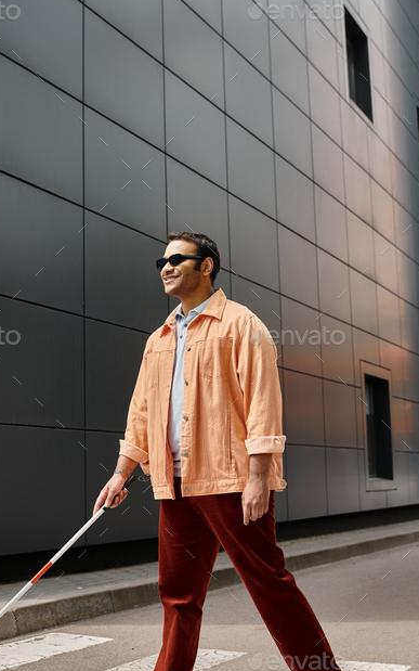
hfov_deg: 25.2
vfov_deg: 39.6
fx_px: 932
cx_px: 131
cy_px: 329
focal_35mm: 51
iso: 100
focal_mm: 35
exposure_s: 1/640
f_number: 4.5
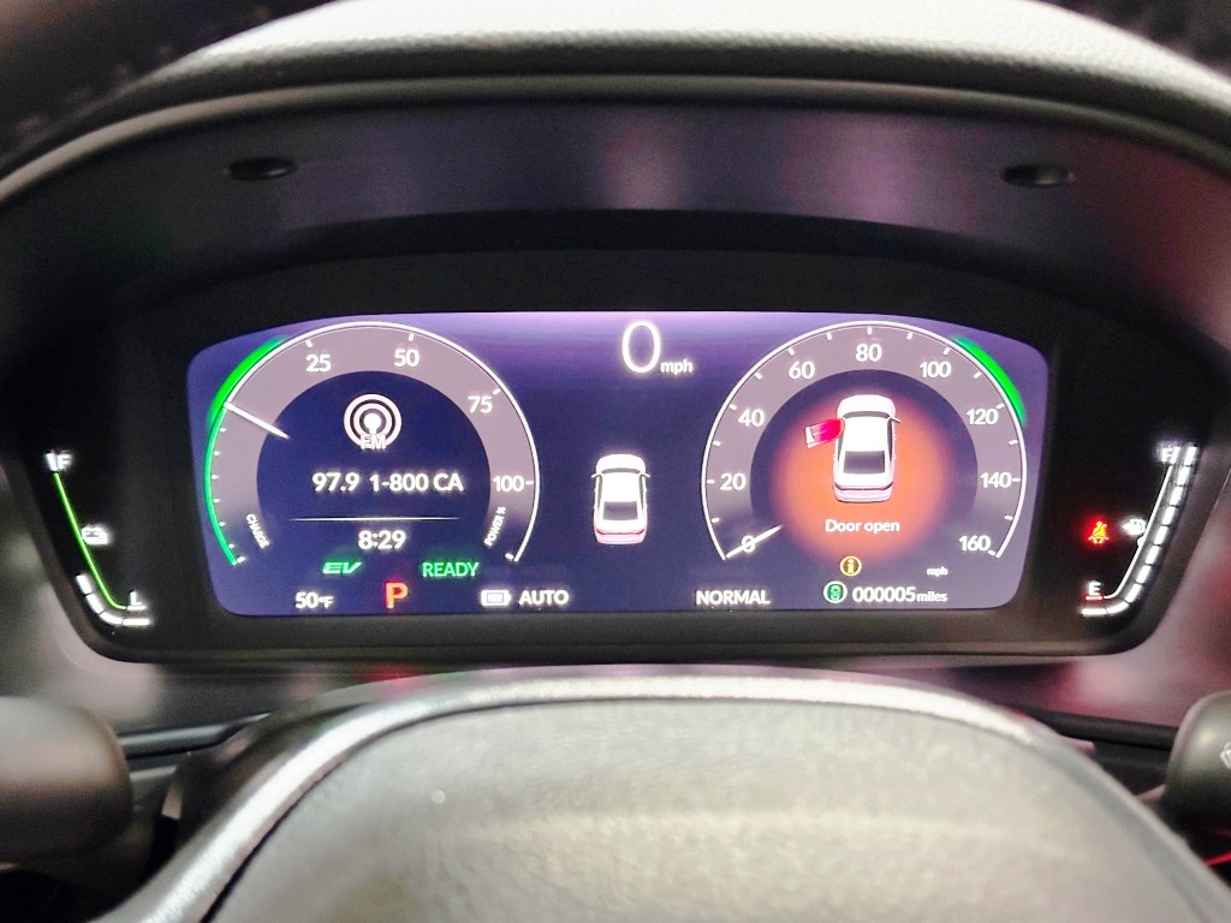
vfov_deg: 30.3
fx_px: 1707
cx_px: 616
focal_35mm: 48
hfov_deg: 39.7
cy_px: 462
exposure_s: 1/30
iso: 640
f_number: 1.78
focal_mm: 6.86
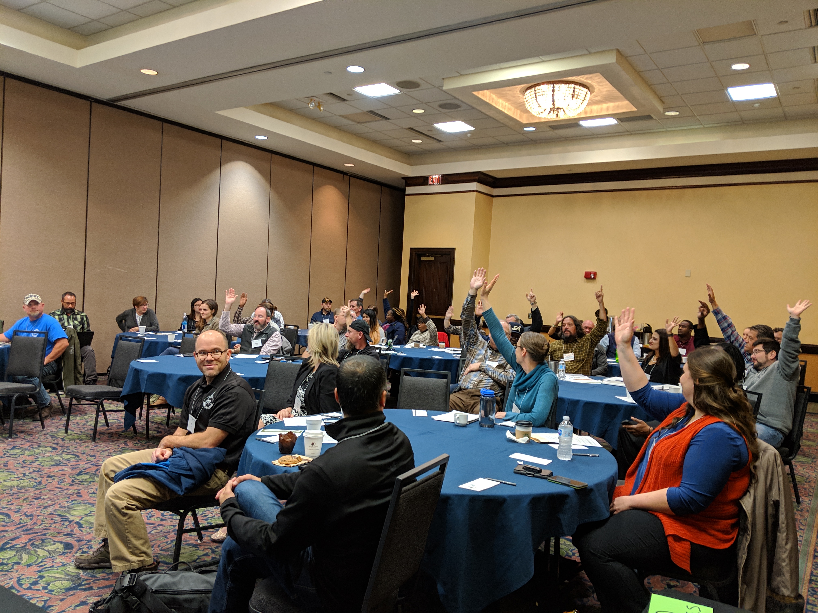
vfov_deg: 51.4
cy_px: 306
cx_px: 409
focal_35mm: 27
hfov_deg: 65.3
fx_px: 638
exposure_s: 1/30
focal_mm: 4.44
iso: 134
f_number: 1.8
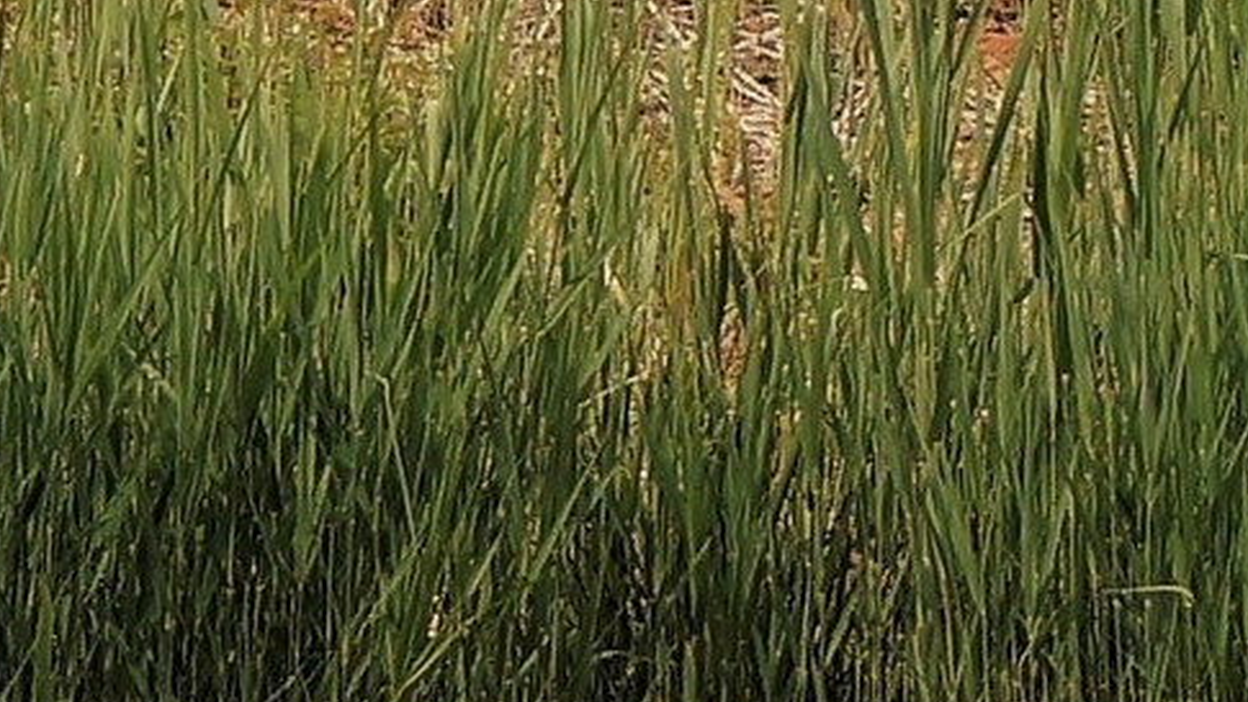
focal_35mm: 289
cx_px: -786
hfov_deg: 7.3
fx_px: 9557
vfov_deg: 4.2
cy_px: 951
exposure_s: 1/250
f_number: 6.3
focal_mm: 55
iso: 100
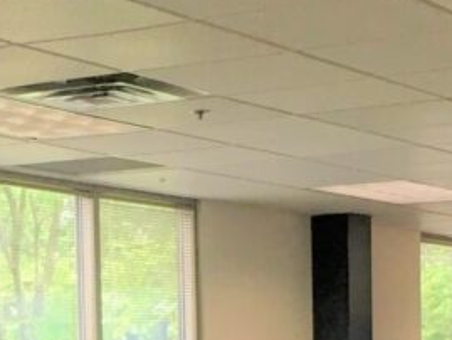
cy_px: 500
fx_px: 1803
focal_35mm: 138
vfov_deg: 10.4
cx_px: 145
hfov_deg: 14.3
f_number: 2.2
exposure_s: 1/30
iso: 25
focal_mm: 4.15
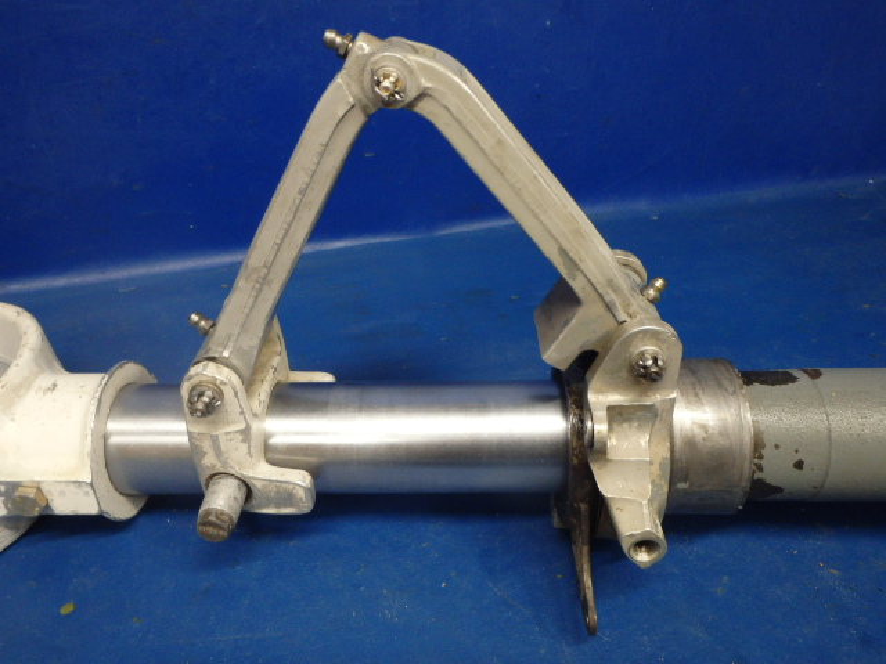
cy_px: 332
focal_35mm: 28
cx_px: 443
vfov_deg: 49.7
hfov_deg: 63.4
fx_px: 717
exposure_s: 1/30
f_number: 3.9
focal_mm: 5
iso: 400
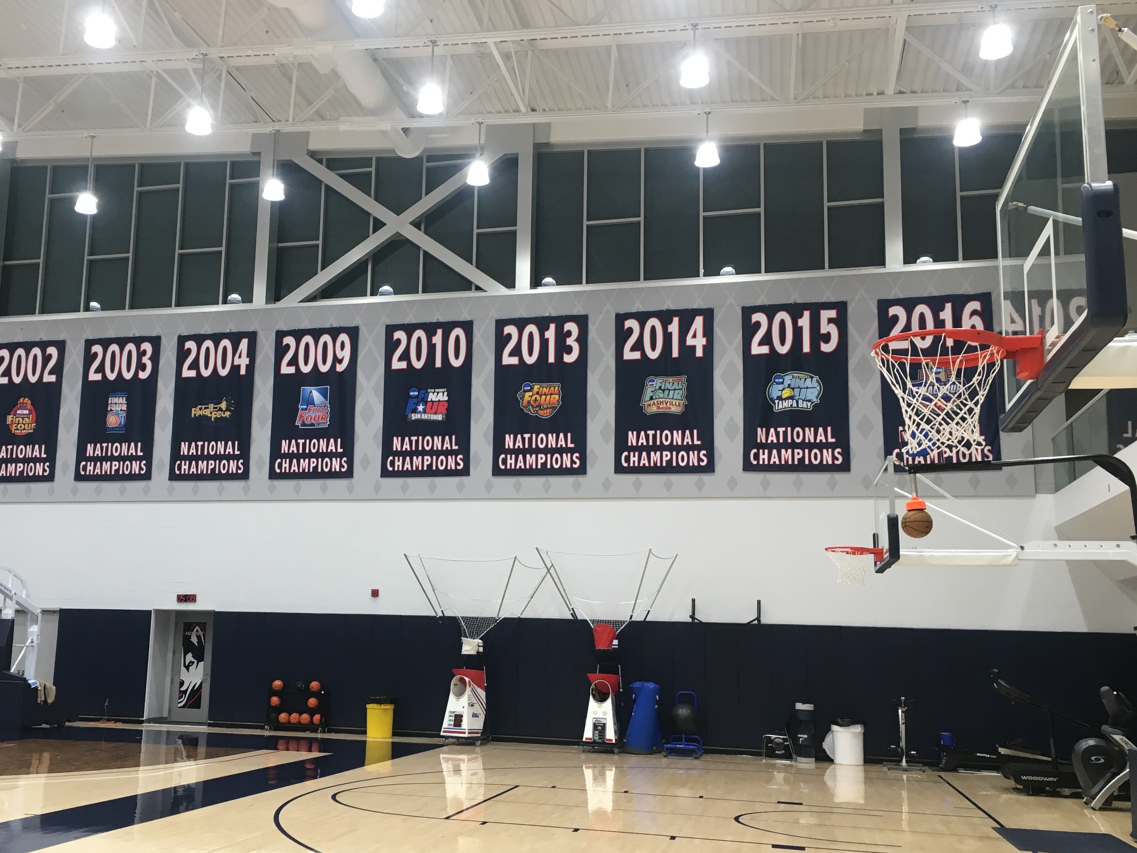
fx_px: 1182
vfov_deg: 39.6
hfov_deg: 50.9
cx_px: 442
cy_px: 448
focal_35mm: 36
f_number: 2.2
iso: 25
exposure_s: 1/30
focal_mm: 4.15
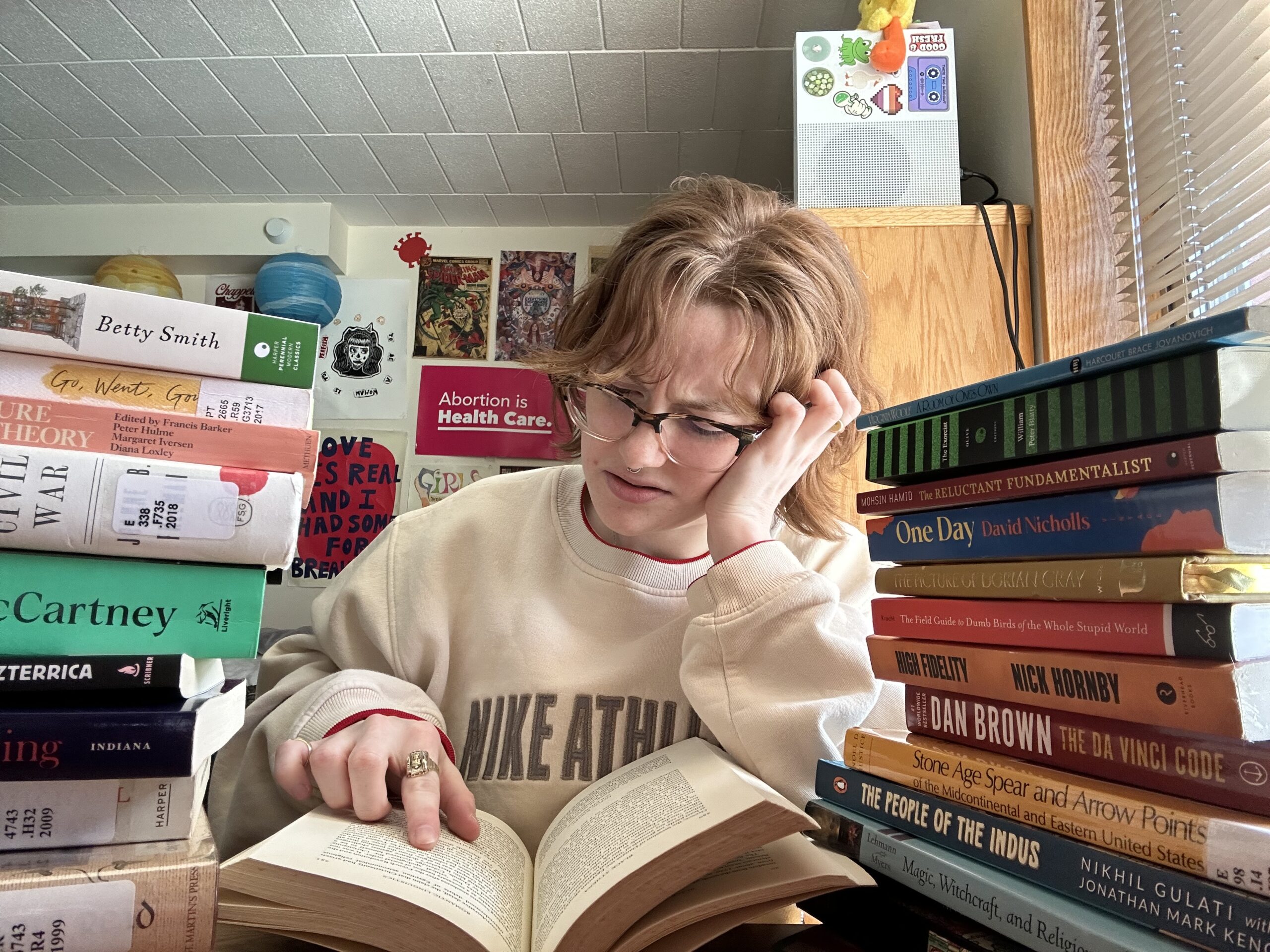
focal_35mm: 23
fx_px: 844
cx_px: 635
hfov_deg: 73.9
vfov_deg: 58.9
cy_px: 476
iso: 125
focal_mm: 2.69
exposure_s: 1/60
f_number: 1.9
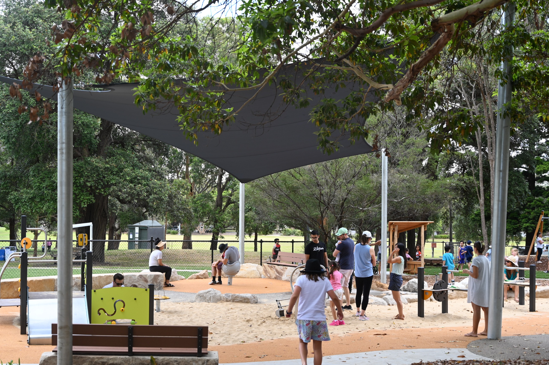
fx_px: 747
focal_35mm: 49
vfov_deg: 27.5
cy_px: 182
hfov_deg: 40.4
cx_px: 274
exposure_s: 1/250
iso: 220
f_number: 4
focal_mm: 49
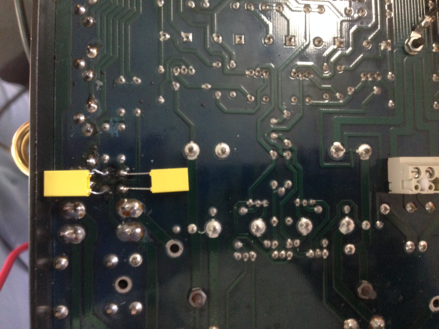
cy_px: 164
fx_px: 419
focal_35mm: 33
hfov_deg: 55.4
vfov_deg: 42.9
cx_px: 220
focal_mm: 4.12
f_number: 2.4
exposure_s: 1/20
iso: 250
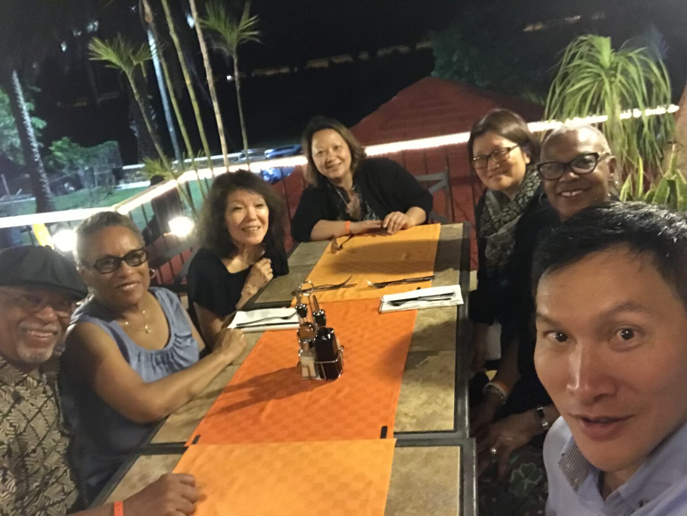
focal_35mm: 32
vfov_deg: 44.2
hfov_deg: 56.8
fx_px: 635
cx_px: 344
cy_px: 258
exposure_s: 1/15
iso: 800
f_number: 2.2
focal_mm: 2.87
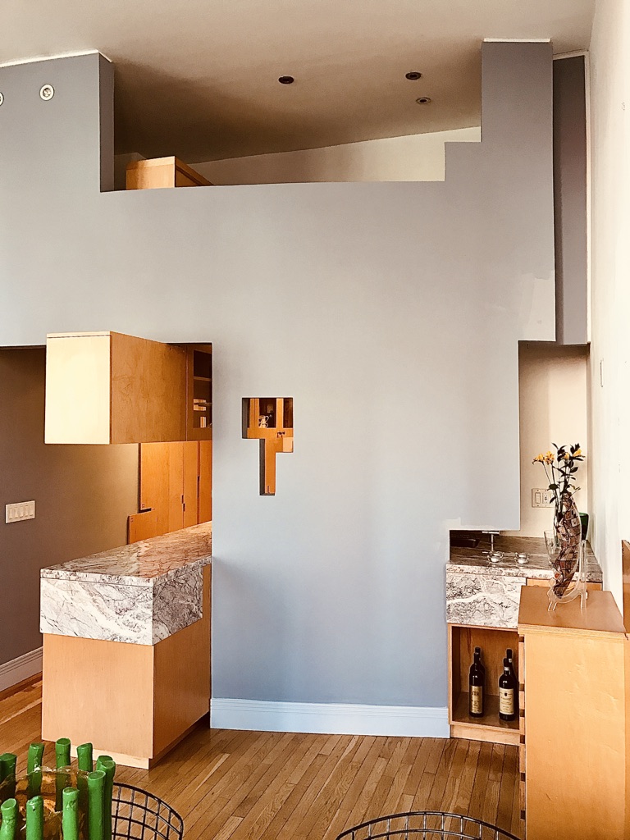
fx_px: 679
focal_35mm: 28
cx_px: 315
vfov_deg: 63.4
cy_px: 420
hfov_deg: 49.7
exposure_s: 1/30
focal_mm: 3.99
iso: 32
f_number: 1.8
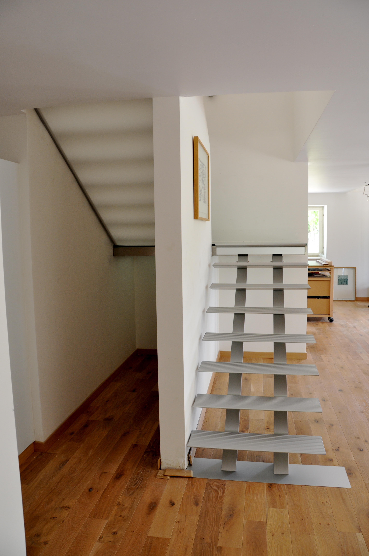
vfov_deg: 67.4
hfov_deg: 47.8
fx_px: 416
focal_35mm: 27
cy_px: 278
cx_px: 184
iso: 400
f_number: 5.6
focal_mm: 18
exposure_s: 1/30
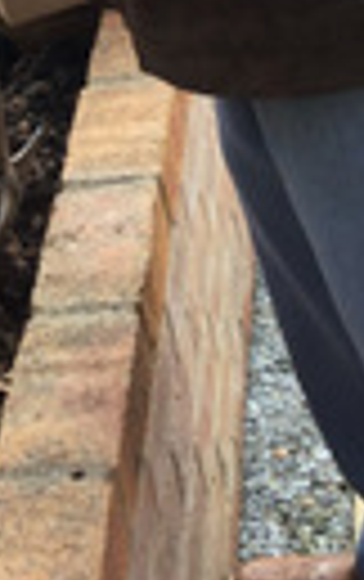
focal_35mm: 127
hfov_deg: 10.0
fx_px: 2009
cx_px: -222
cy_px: -130
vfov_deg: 15.8
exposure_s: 1/272
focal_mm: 3.3
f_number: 2.4
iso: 25
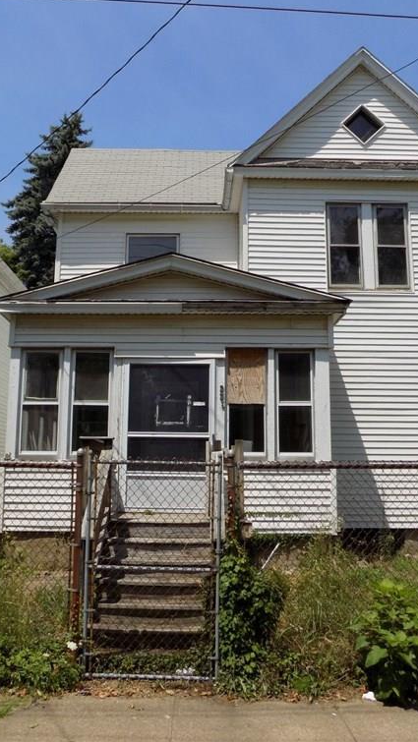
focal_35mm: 34
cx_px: 196
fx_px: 670
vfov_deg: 58.0
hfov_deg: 34.7
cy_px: 366
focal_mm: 4
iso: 80
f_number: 3.1
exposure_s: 1/1250
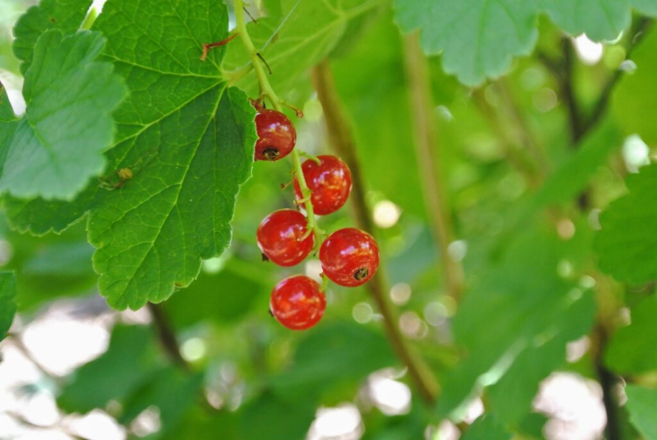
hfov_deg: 31.8
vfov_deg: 21.6
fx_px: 1151
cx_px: 328
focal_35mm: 63
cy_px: 220
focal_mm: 23.6
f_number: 5
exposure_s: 1/125
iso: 400
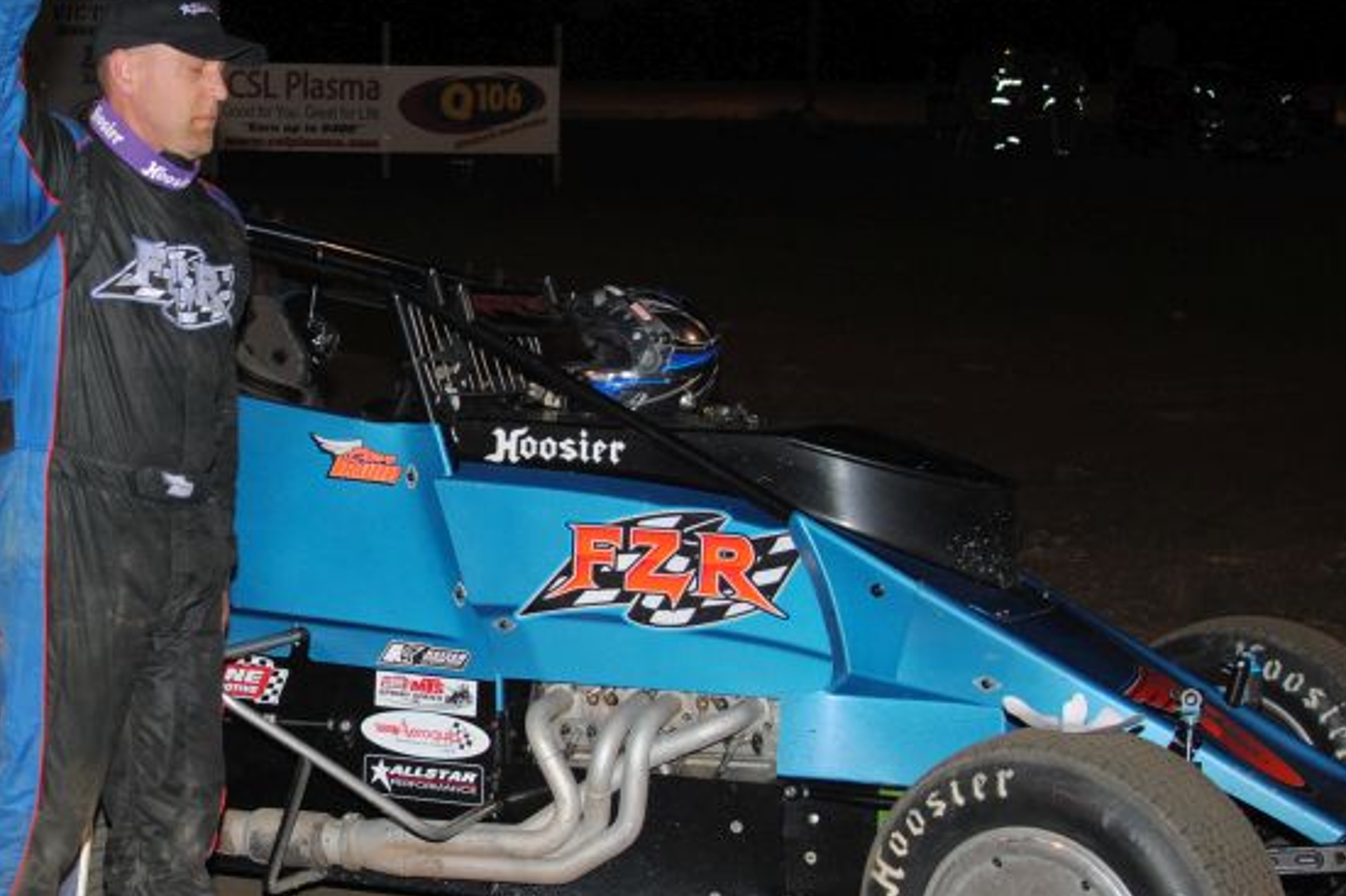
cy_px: 432
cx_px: 283
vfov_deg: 18.2
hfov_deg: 26.5
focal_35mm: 75
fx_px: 2803
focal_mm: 25
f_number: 4
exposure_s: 1/60
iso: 200
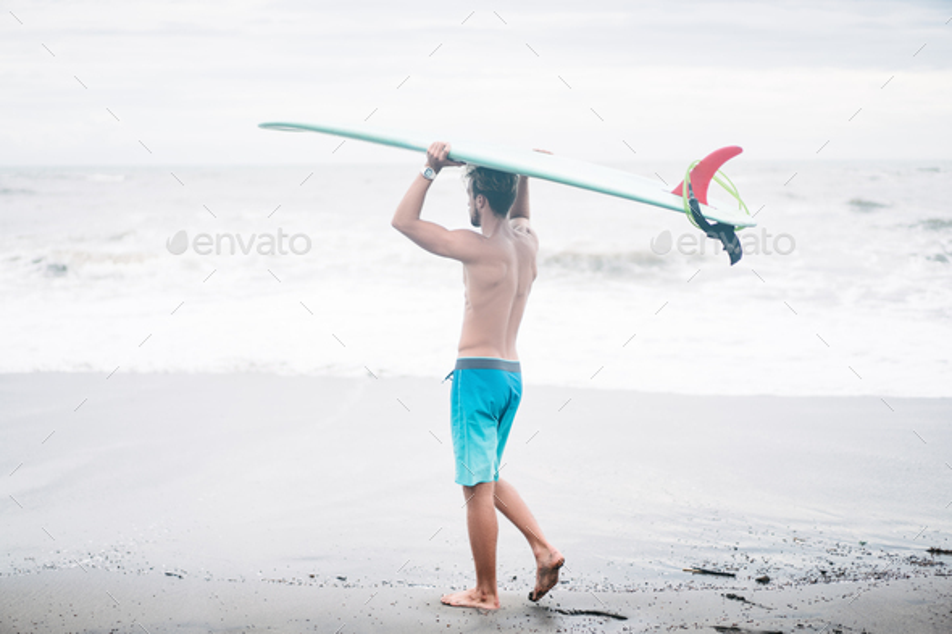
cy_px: 317
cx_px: 476
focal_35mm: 55
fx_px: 1454
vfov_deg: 24.6
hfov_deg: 36.3
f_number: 1.8
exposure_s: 1/2000
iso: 100
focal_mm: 55
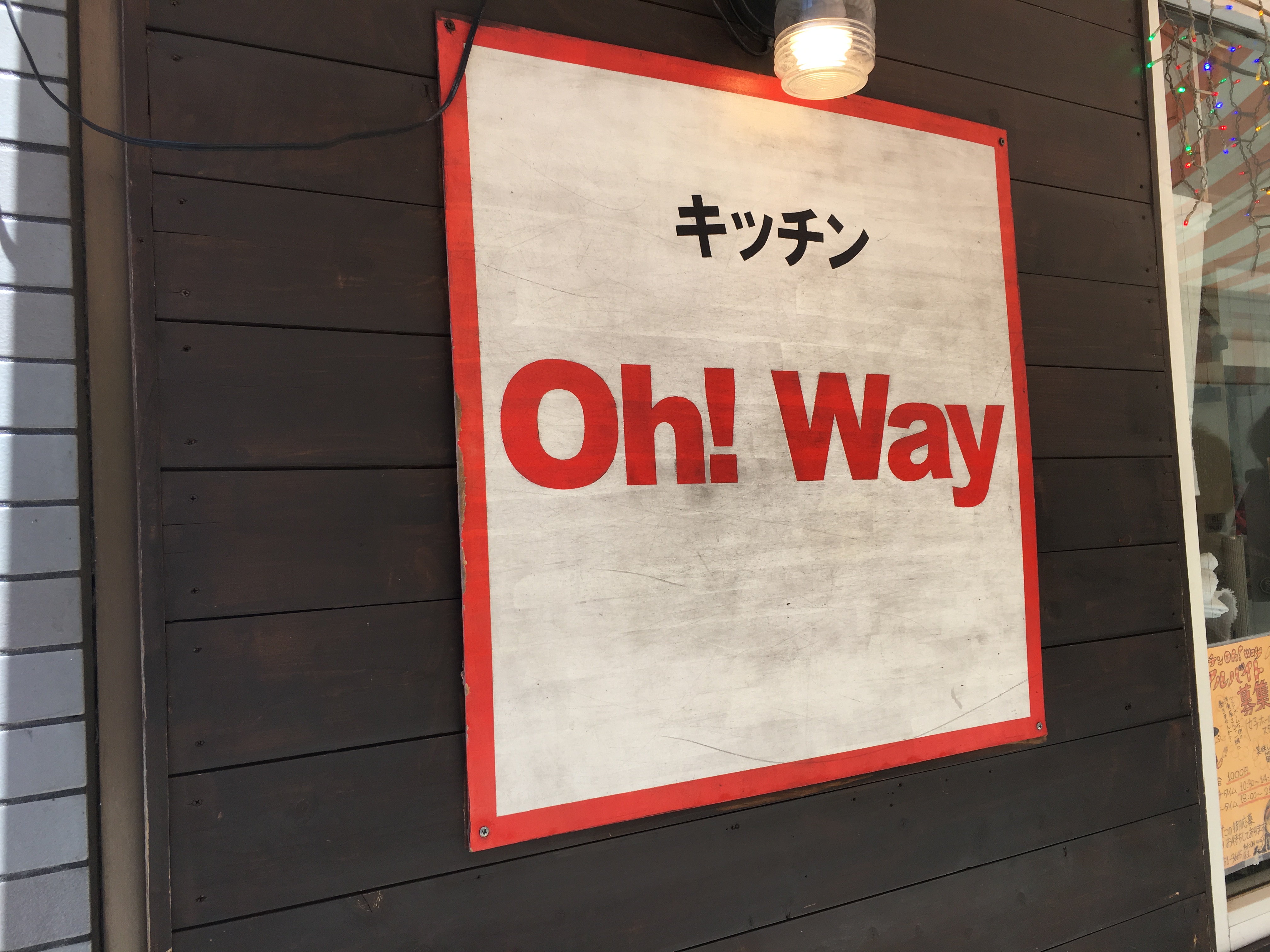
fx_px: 1064
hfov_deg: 61.7
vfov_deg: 48.2
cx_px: 635
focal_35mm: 29
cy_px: 476
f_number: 2.2
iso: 25
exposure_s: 1/299
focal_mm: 4.15
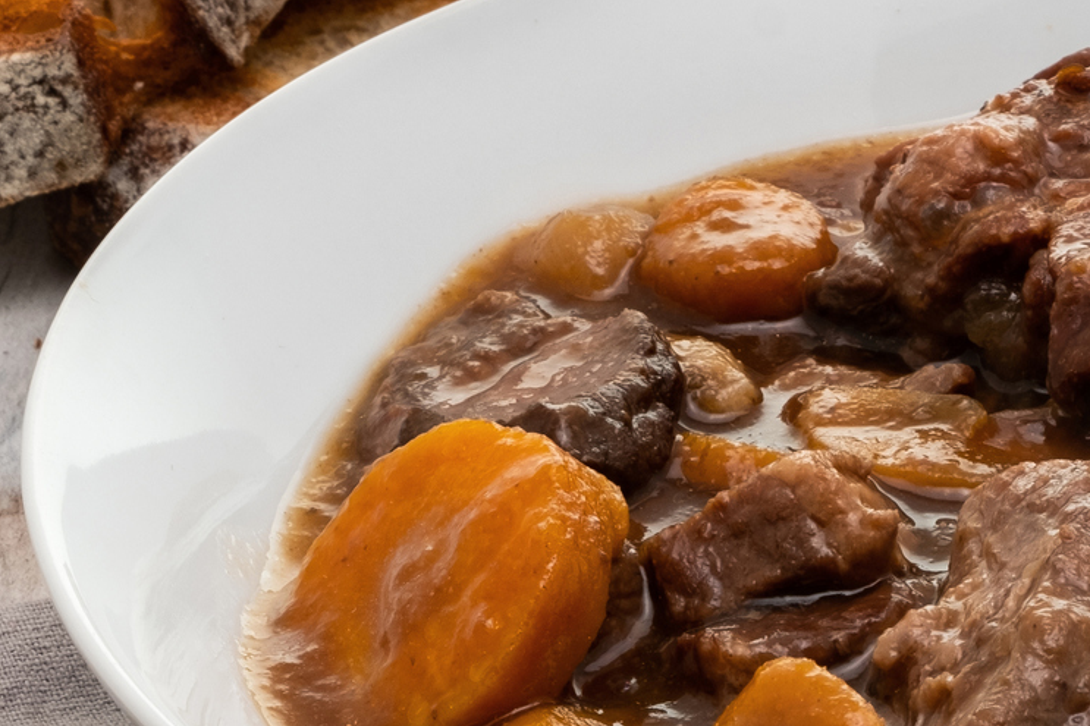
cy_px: 324
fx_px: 5358
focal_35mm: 177
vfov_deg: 7.8
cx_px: 1083
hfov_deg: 11.5
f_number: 16
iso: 160
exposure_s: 1/4
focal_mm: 41.1
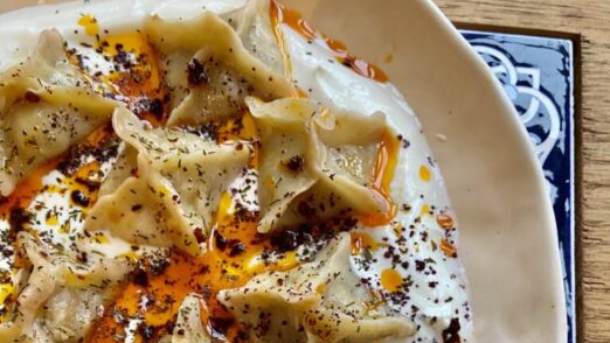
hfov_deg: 52.8
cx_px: 306
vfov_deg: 29.5
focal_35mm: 38
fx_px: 615
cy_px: 329
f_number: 1.8
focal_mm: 4.25
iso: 160
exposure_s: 1/50
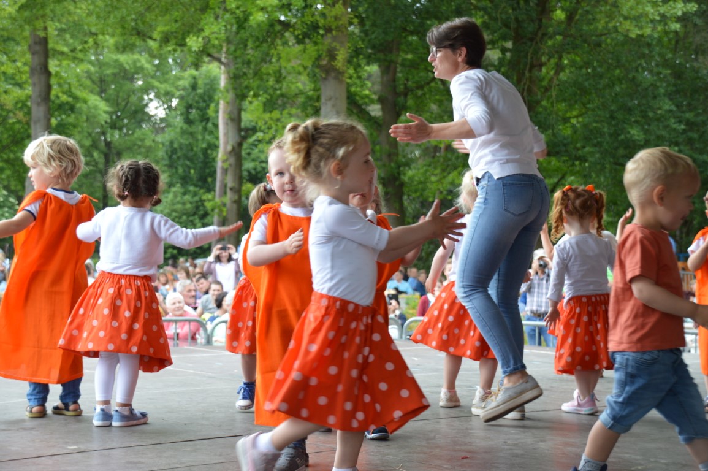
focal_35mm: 69
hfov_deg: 29.3
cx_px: 354
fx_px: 1356
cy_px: 236
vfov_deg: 19.7
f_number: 5.6
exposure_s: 1/125
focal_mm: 46
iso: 400
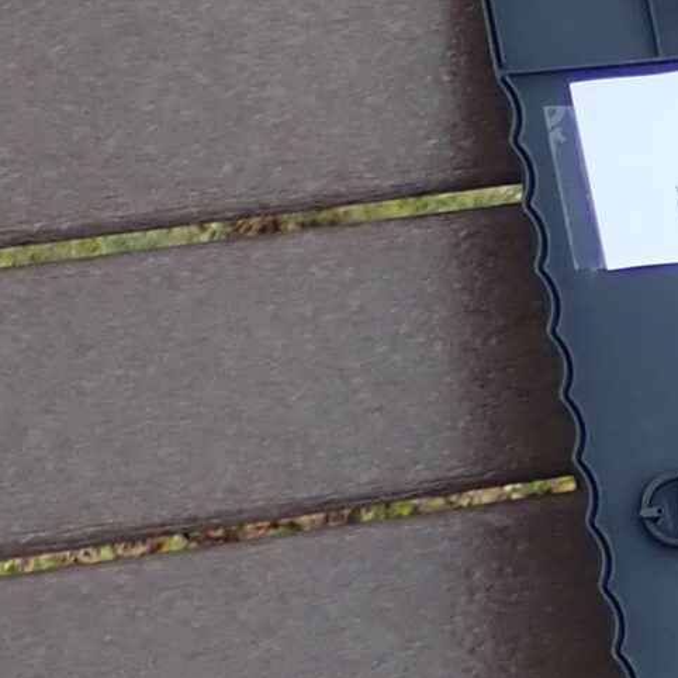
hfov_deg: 6.7
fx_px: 5518
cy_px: 627
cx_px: 1564
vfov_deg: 7.0
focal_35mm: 249
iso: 100
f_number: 3.4
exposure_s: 1/125
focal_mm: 9.61
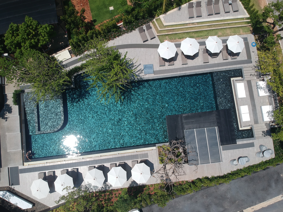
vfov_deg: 54.9
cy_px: 106
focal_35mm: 25
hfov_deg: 69.4
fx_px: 204
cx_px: 142
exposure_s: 1/2000
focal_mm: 4.49
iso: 100
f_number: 2.6
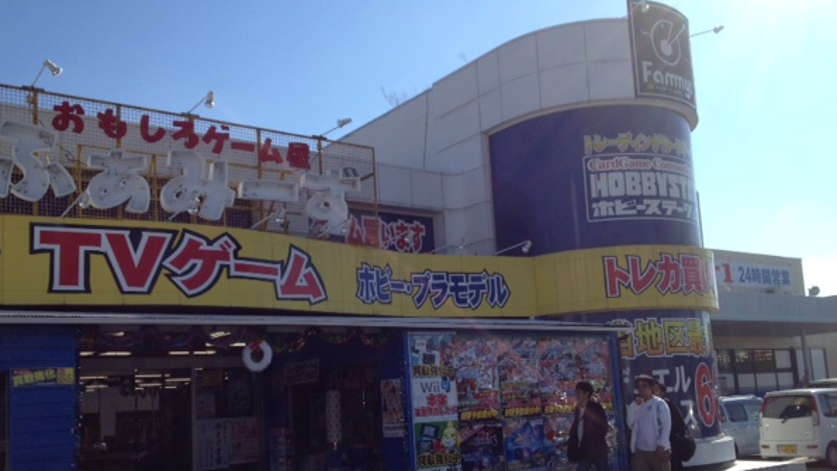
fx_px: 910
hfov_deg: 49.4
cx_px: 414
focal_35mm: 41
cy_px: 295
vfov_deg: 28.9
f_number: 2.4
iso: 50
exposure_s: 1/2123
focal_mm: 4.28
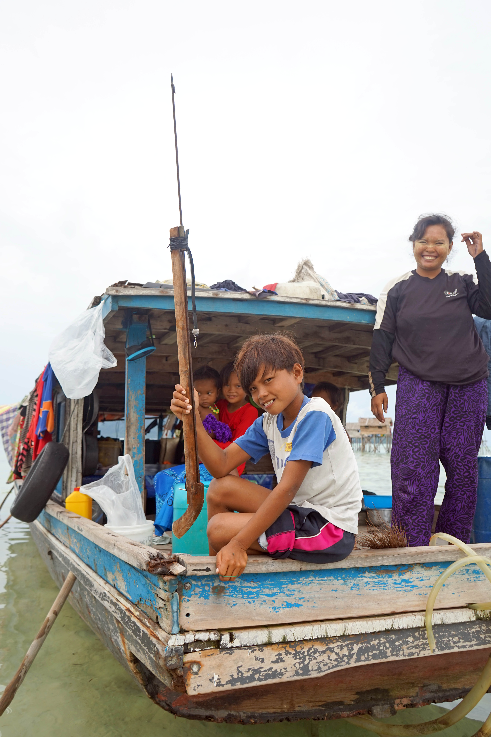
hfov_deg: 46.4
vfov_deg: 65.5
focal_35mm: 28
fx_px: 573
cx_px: 246
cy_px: 368
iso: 100
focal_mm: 28
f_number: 5
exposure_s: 1/400
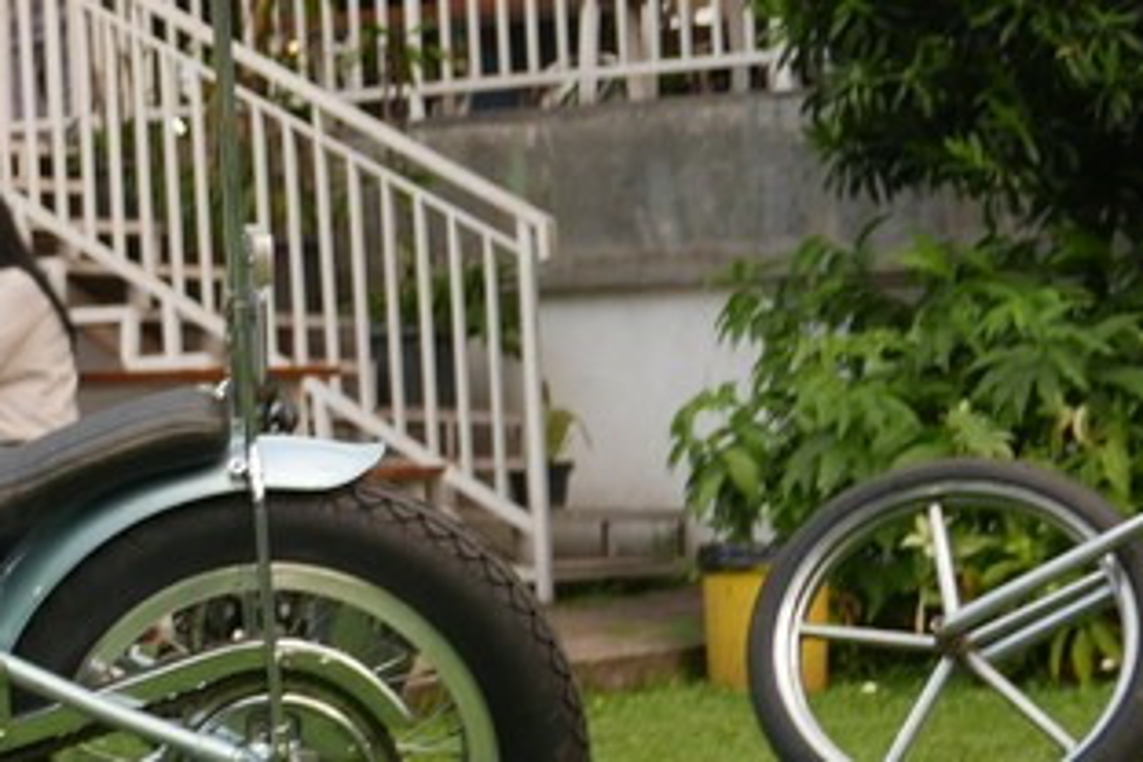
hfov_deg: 16.0
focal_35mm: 115
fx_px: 3651
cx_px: -678
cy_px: 82
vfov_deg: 11.8
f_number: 2.3
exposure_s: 1/100
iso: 200
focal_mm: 15.9
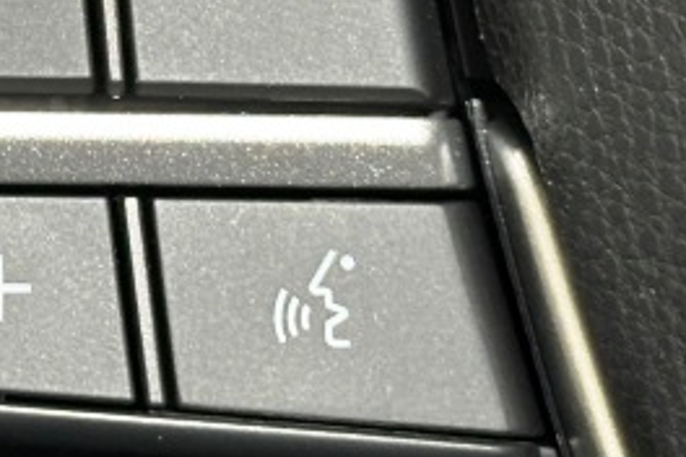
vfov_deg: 7.0
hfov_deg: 10.5
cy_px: -148
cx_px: 34
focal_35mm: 194
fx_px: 3696
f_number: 1.78
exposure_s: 1/40
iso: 200
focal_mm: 6.86
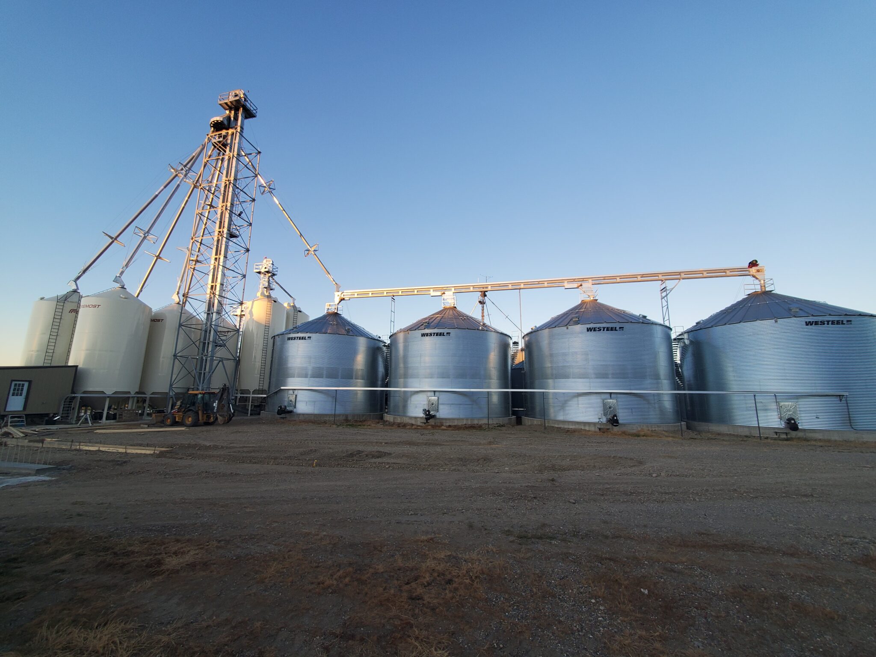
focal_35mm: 13
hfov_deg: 106.2
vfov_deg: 89.9
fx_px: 329
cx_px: 438
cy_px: 328
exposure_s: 1/136
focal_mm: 1.8
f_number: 2.2
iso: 50
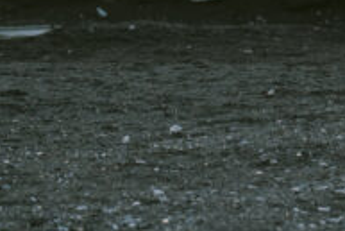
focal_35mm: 648
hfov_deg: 3.2
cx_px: 568
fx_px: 6214
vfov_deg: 2.1
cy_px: -195
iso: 250
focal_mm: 163
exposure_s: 1/2000
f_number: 2.8
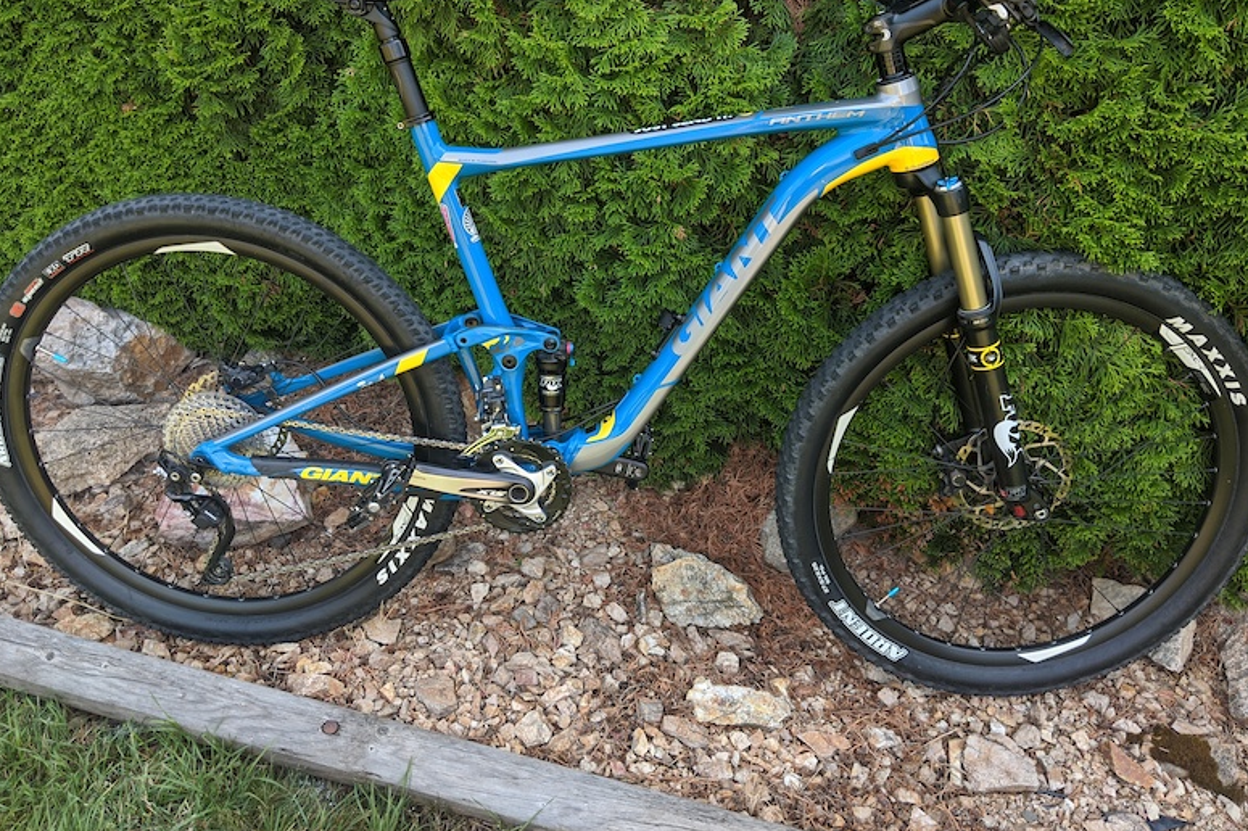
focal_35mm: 29
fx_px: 1005
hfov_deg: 63.7
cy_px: 366
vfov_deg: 44.8
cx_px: 625
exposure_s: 1/221
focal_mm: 4.44
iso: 48
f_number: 1.8
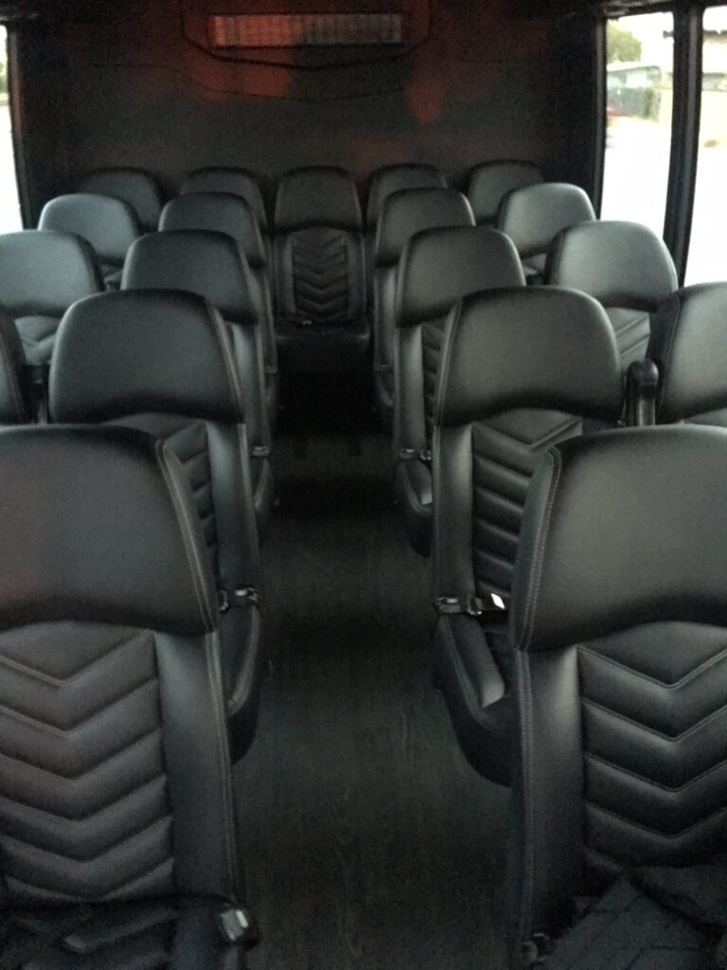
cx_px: 364
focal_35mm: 29
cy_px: 485
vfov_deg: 61.7
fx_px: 812
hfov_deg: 48.2
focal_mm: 4.15
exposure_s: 1/4
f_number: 2.2
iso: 800
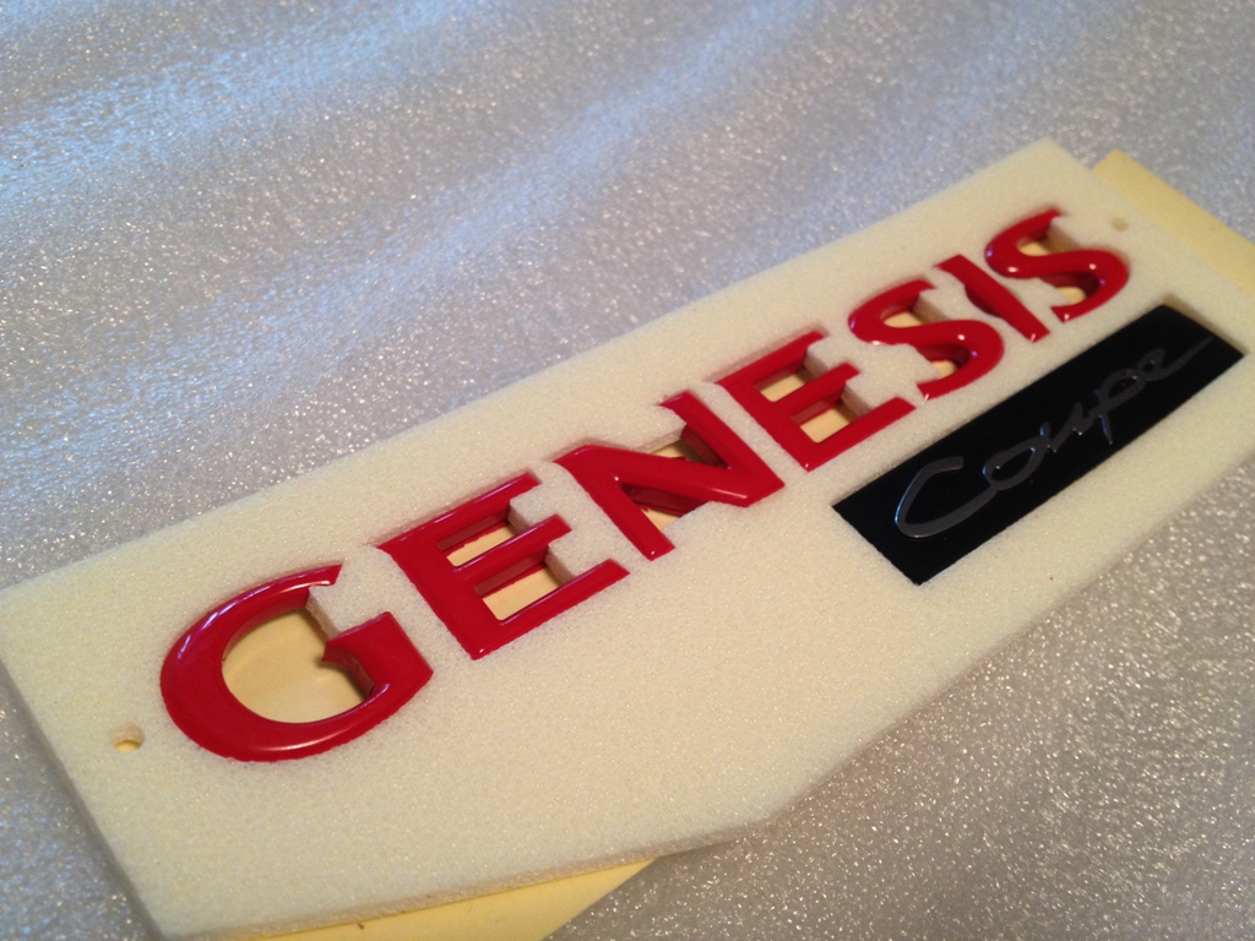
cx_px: 628
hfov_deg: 52.6
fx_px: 1269
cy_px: 470
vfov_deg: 40.7
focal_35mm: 35
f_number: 2.4
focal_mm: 4.28
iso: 125
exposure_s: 1/20
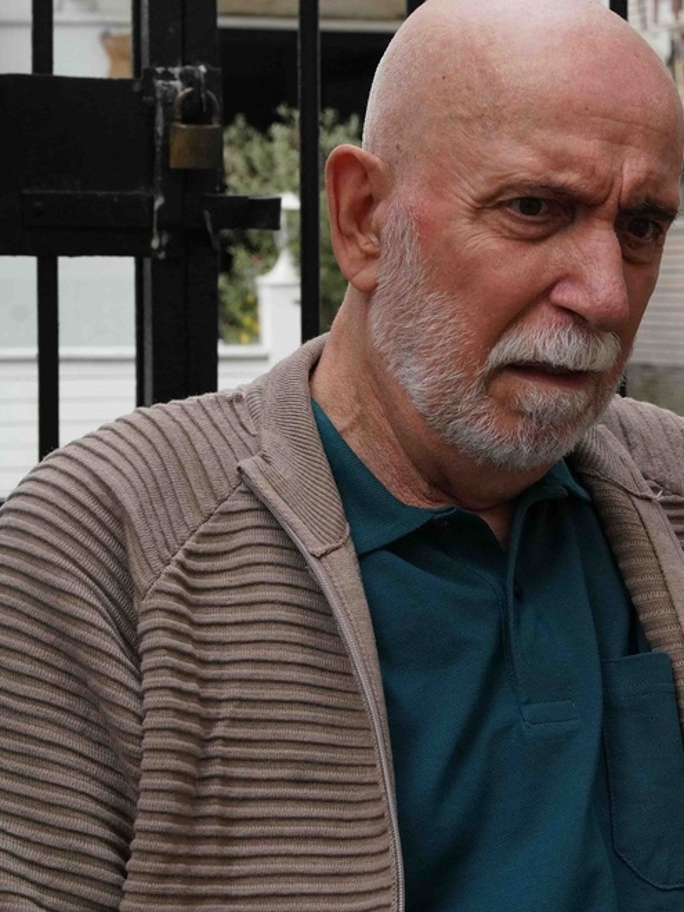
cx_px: 753
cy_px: 503
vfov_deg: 19.3
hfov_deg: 14.2
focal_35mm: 102
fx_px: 2687
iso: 1600
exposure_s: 1/640
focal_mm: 50
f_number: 10
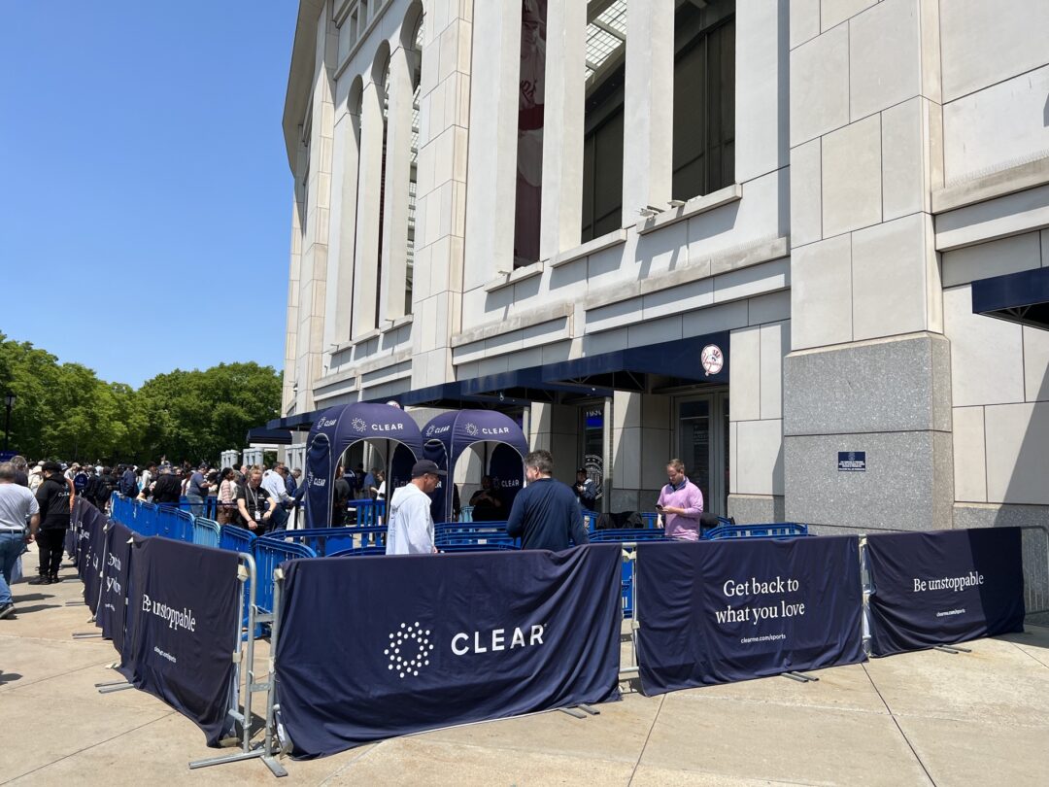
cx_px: 524
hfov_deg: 67.3
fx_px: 788
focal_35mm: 26
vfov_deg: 53.1
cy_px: 394
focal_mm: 5.7
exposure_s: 1/4444
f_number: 1.5
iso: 50
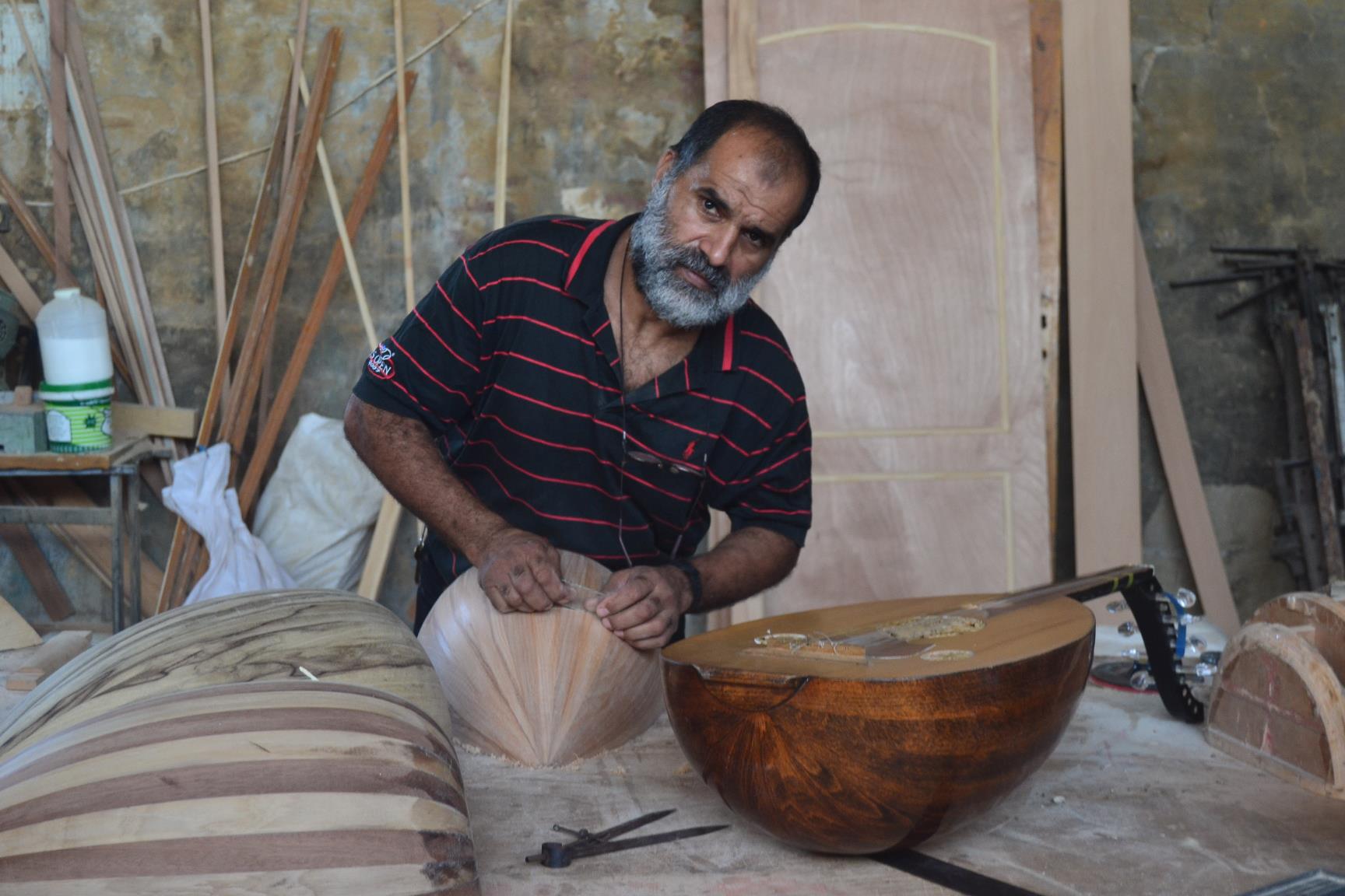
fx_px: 2129
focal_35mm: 57
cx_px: 672
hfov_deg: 35.1
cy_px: 448
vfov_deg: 23.8
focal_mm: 38
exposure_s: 1/60
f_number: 5.6
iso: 800
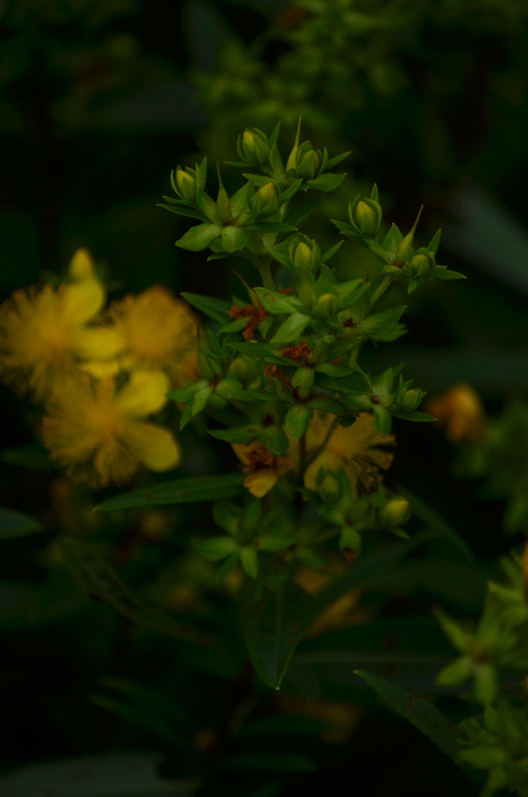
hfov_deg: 4.3
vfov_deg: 6.5
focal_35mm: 319
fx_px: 7048
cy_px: 393
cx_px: 264
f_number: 5.6
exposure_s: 1/1600
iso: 100
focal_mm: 200
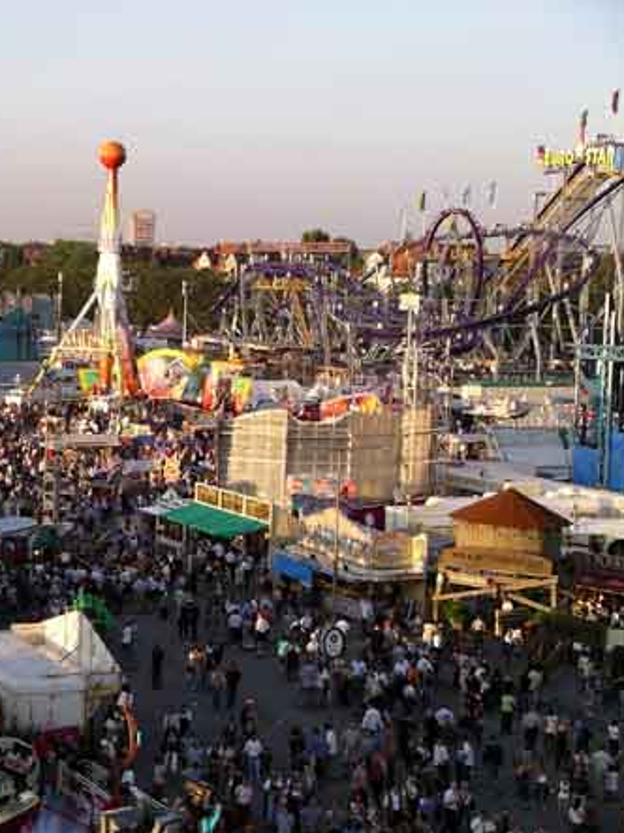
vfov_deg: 23.3
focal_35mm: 84
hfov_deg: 17.3
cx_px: 85
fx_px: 2020
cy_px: 421
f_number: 4
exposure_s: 1/266
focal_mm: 12.8
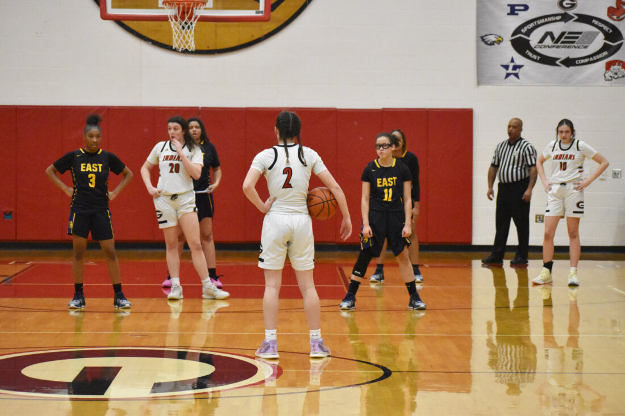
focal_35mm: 138
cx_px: 312
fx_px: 2395
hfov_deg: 14.9
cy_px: 208
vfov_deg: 9.9
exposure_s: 1/1250
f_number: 4.8
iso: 6400
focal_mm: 92
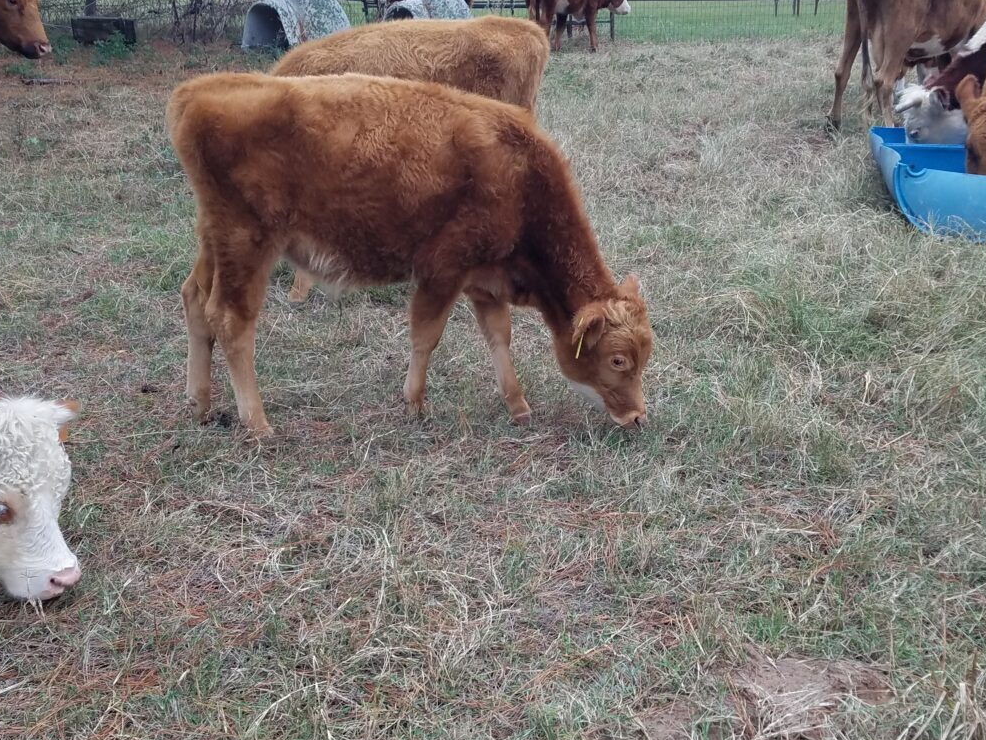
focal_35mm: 27
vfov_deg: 51.4
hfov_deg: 65.3
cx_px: 482
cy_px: 382
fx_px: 769
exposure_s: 1/338
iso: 50
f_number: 1.7
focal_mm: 4.2
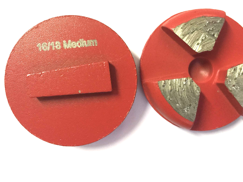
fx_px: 267
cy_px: 76
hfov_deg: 48.9
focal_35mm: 38
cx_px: 134
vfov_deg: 37.6
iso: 125
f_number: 2.2
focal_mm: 4.15
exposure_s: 1/10
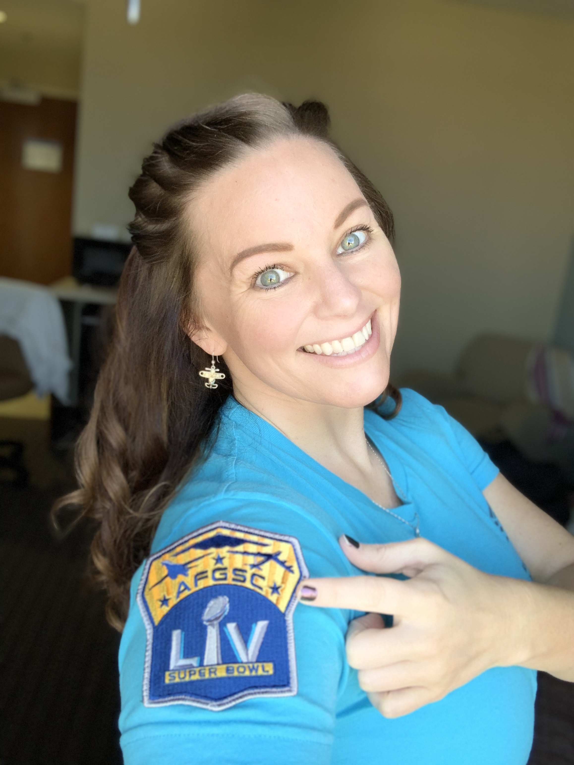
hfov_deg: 44.2
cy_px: 382
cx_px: 287
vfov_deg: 56.8
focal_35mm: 32
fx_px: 707
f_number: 2.2
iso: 64
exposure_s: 1/121
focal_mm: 2.87
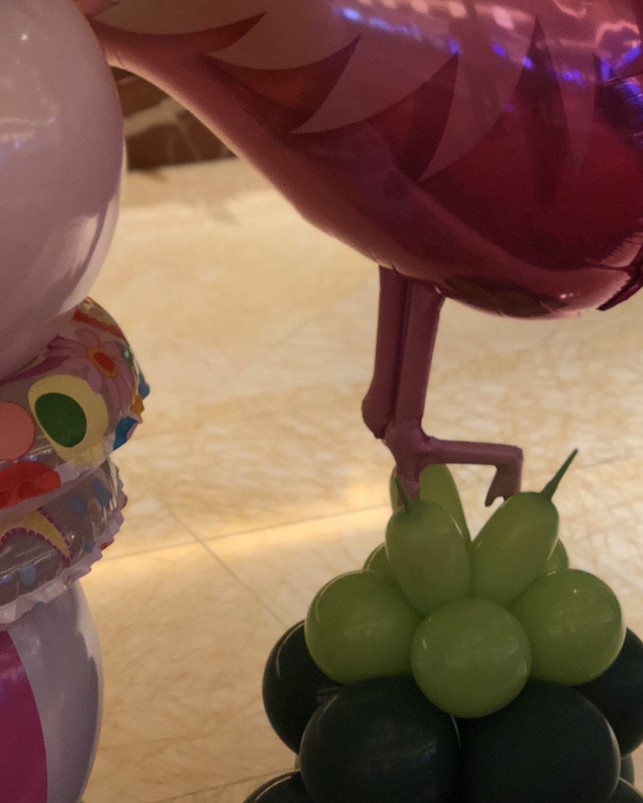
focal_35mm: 96
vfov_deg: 19.9
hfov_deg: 15.9
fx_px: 2284
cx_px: 490
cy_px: 241
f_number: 2.4
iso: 100
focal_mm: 6
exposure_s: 1/40
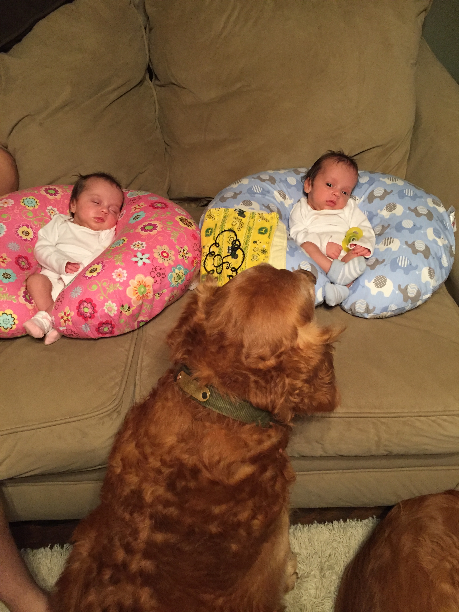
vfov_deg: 61.7
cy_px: 306
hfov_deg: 48.2
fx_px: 513
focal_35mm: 29
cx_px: 230
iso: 250
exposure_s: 1/24
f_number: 2.2
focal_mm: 4.15
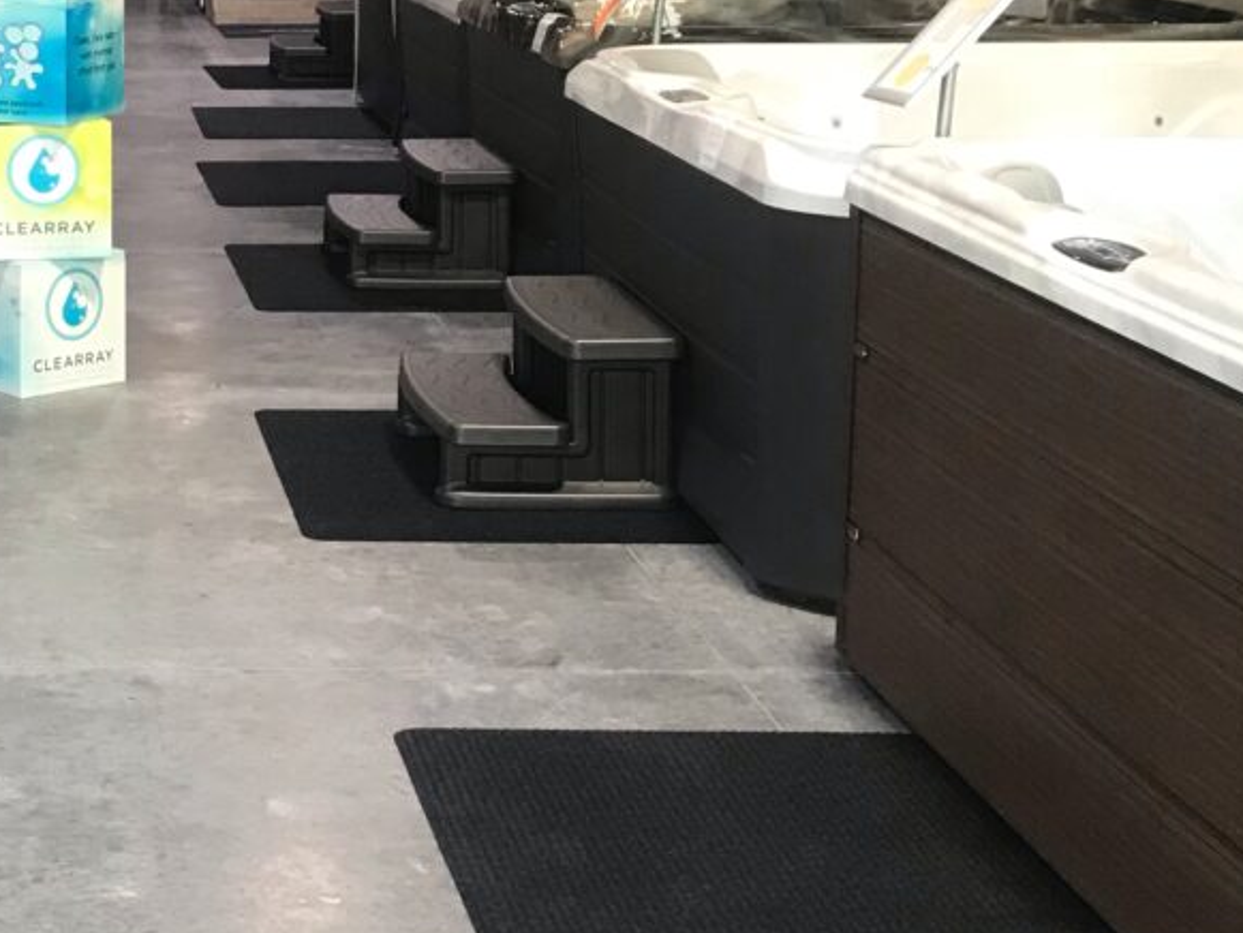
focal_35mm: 74
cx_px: -133
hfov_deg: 24.5
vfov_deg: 19.6
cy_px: 101
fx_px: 2658
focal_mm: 3.99
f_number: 1.8
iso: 40
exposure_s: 1/17
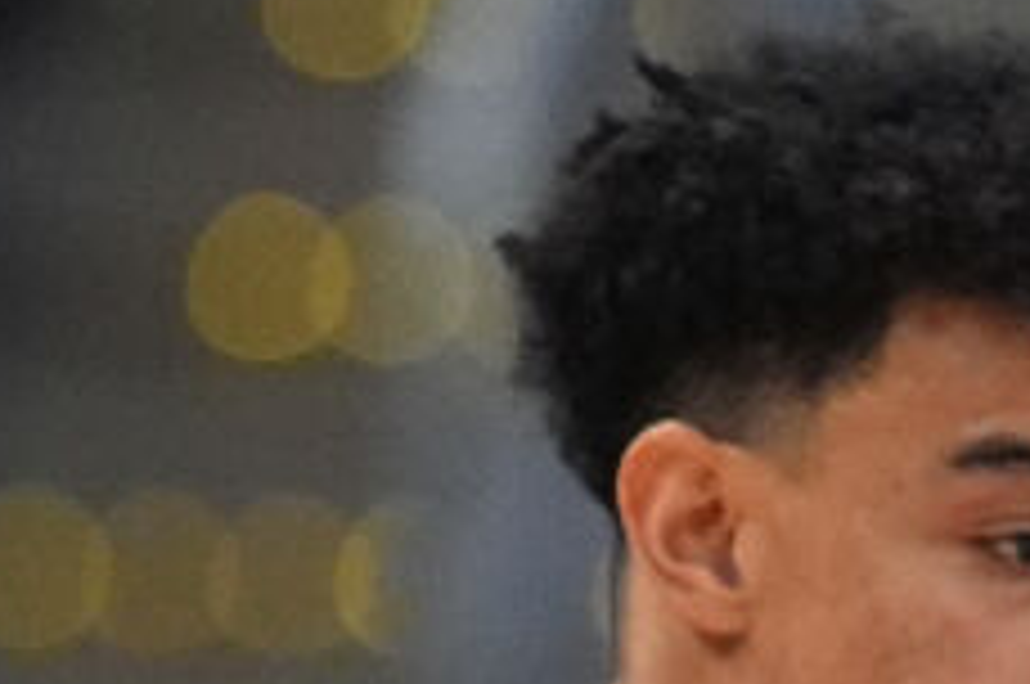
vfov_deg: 0.4
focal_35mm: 3083
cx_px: 2463
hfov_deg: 0.7
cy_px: 1348
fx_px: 88083
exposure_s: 1/1600
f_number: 3.5
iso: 5000
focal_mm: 400
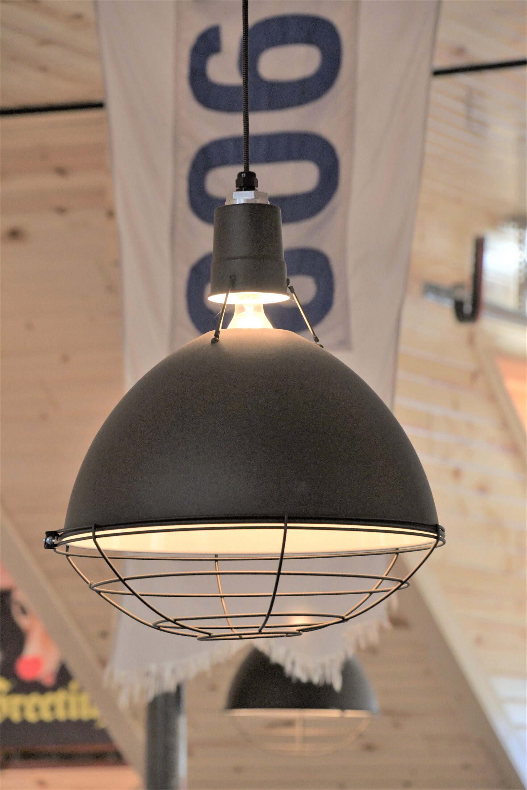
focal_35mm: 183
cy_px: 395
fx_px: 4018
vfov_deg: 11.2
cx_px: 264
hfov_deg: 7.5
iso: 1250
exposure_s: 1/60
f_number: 8
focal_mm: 122
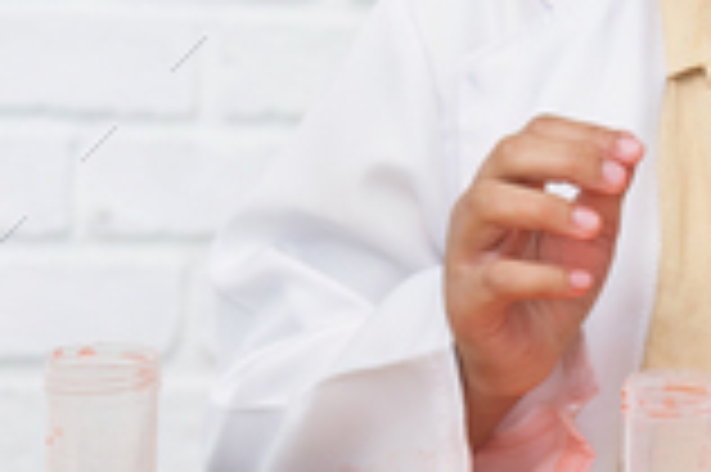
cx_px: 1112
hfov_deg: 14.5
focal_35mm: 131
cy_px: -11
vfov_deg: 10.4
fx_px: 2585
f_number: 4
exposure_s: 1/40
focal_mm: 35
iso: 320
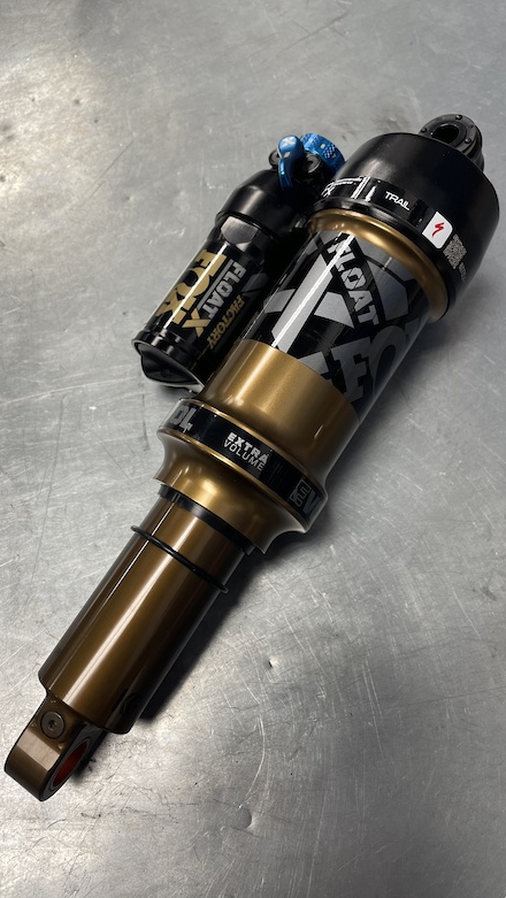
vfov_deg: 66.0
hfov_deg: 40.2
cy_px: 455
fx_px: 691
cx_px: 247
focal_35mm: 29
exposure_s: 1/120
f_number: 1.6
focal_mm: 4.2
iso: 40
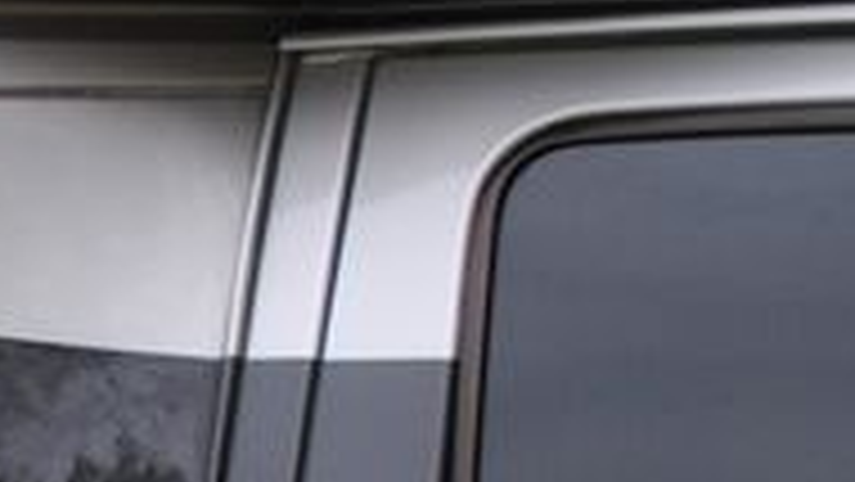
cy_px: 984
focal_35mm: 254
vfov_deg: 4.7
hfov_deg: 7.9
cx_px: -1138
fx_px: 5760
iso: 200
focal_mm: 30
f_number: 5.6
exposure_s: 1/125
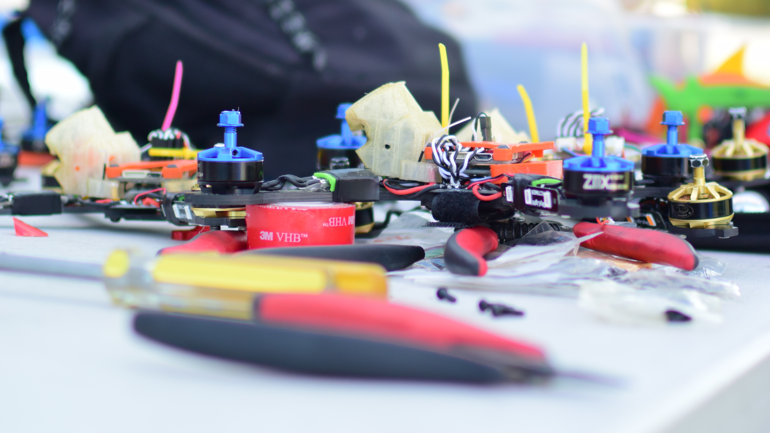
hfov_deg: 21.2
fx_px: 2062
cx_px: 376
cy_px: 189
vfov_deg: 12.0
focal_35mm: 101
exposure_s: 1/500
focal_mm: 35
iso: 160
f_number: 1.8
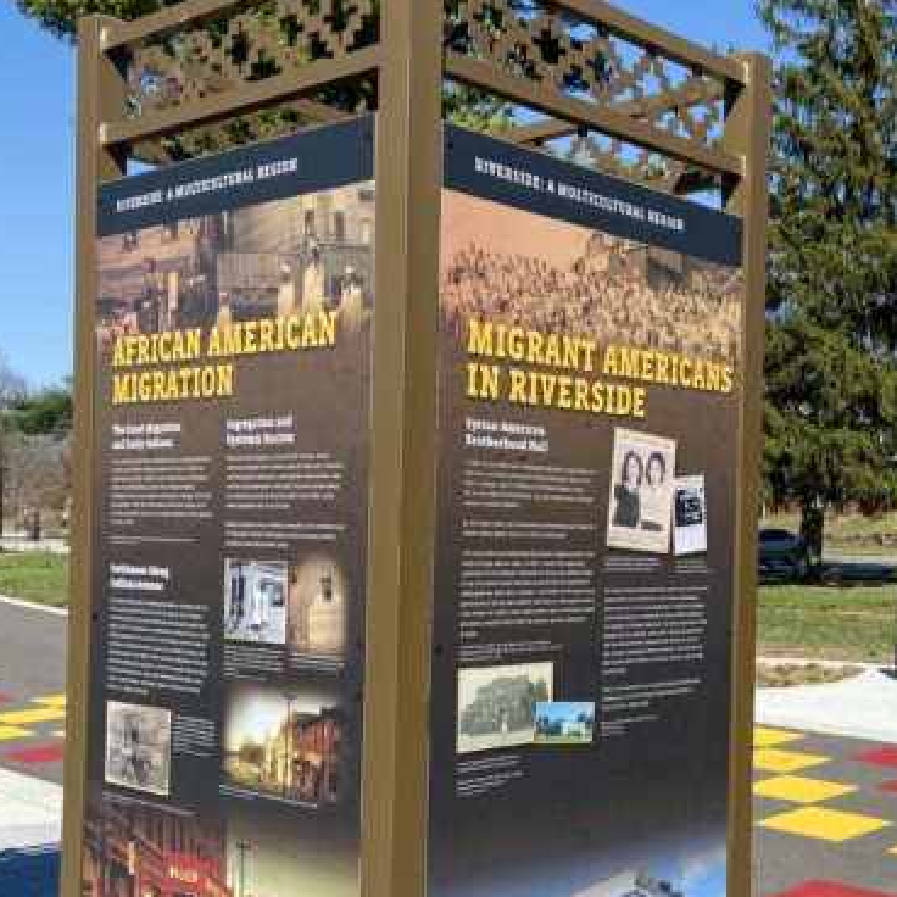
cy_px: 566
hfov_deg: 35.0
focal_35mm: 48
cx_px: 609
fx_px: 1407
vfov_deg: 35.1
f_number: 1.8
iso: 32
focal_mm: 4.25
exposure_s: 1/2967
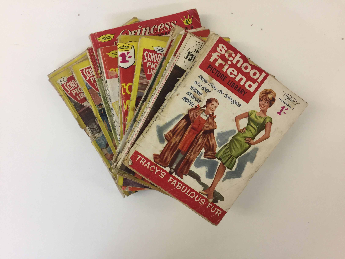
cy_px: 130
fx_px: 289
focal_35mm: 29
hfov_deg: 61.7
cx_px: 172
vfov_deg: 48.2
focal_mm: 4.15
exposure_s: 1/33
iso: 64
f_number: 2.2
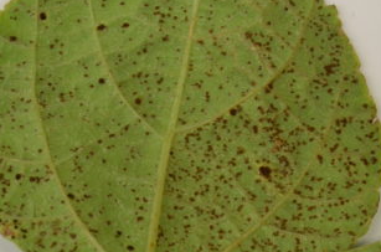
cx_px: 189
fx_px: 1478
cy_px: 199
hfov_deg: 14.7
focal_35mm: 140
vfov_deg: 9.7
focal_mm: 28
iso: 400
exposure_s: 1/60
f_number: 4.5
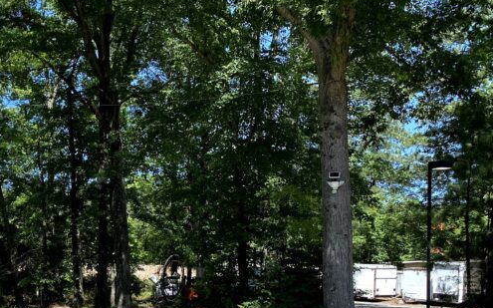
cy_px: 280
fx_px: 766
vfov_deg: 22.2
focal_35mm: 57
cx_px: -1
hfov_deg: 32.8
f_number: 1.8
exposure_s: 1/1524
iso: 32
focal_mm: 4.25
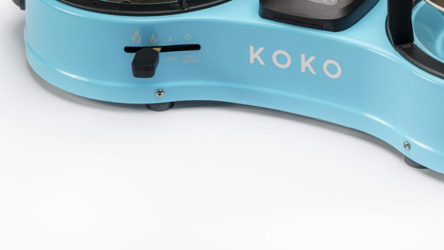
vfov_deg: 9.7
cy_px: -33
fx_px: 1448
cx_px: 351
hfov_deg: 17.3
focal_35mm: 123
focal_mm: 59
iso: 100
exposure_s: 1/100
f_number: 9
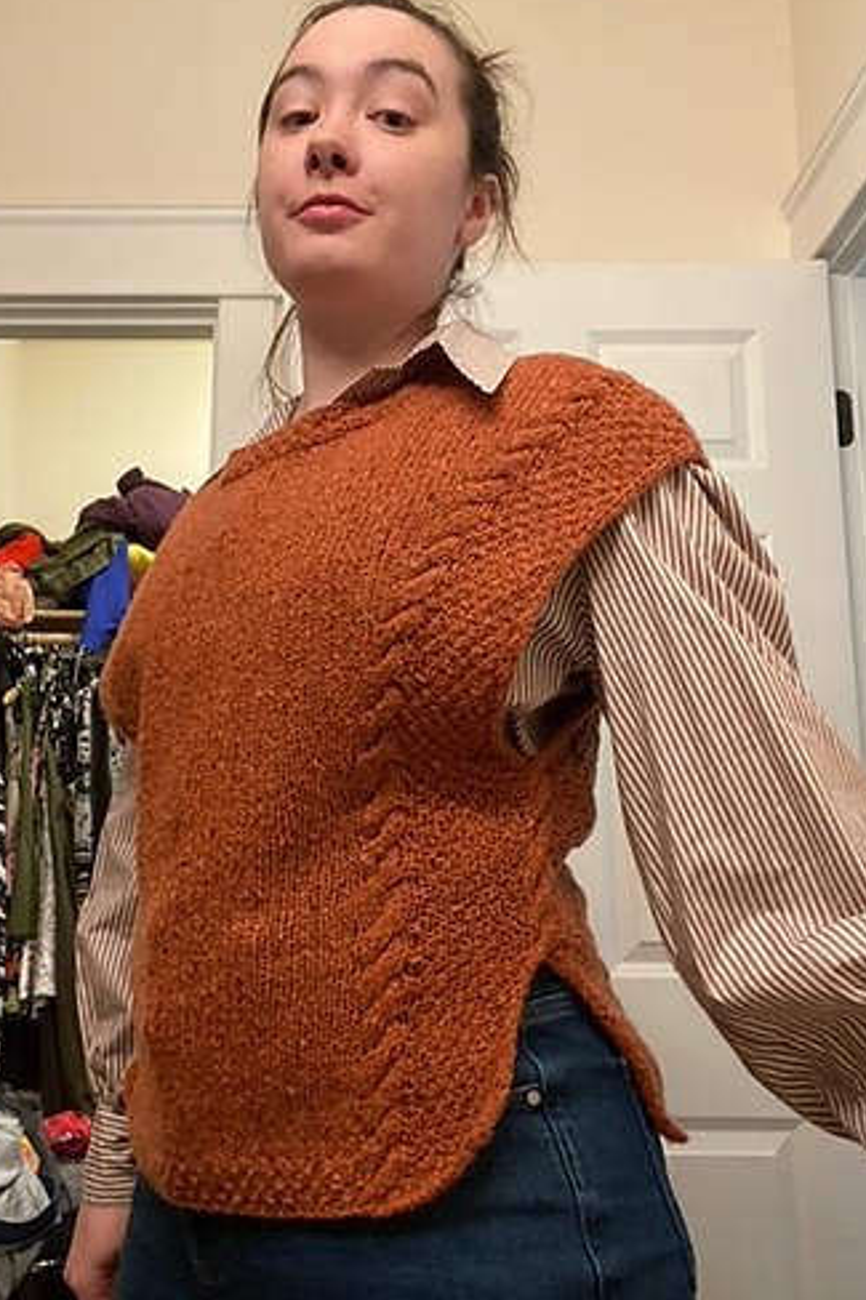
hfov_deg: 41.0
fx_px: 1155
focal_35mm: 32
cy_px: 647
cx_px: 377
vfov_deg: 58.7
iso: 400
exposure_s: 1/40
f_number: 2.2
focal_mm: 2.71
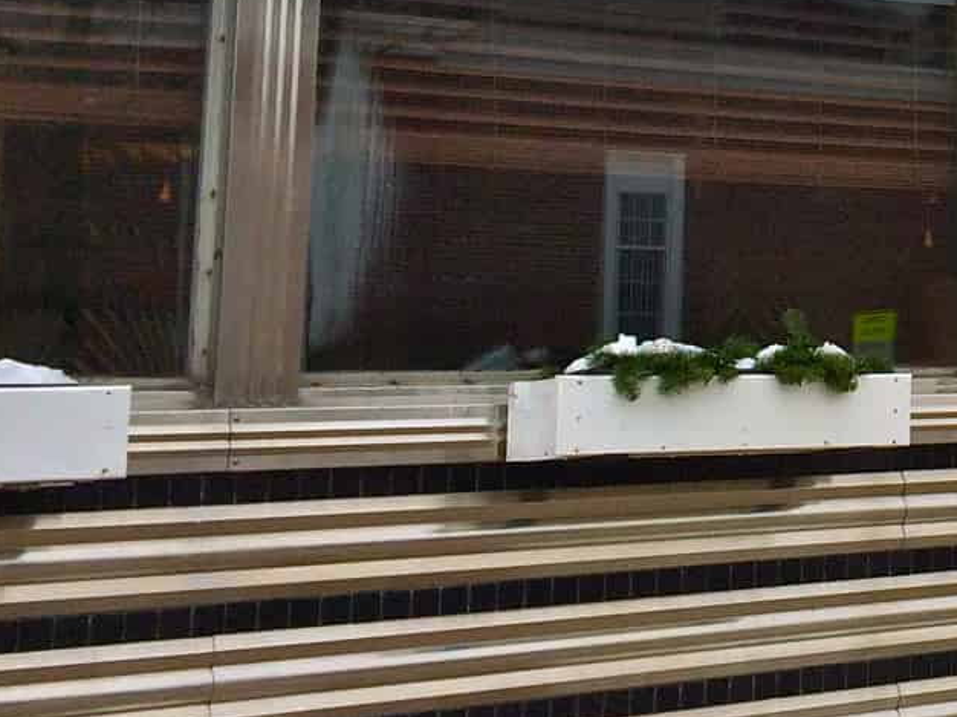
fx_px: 2460
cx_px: 1338
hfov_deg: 19.7
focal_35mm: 89
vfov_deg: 16.2
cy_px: -46
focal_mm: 4.15
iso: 32
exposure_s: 1/3165
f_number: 2.2
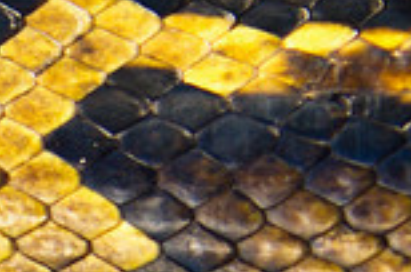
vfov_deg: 2.7
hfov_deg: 4.1
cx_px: -288
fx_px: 5685
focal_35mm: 499
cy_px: 397
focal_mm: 50
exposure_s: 1/50
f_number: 4
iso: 200
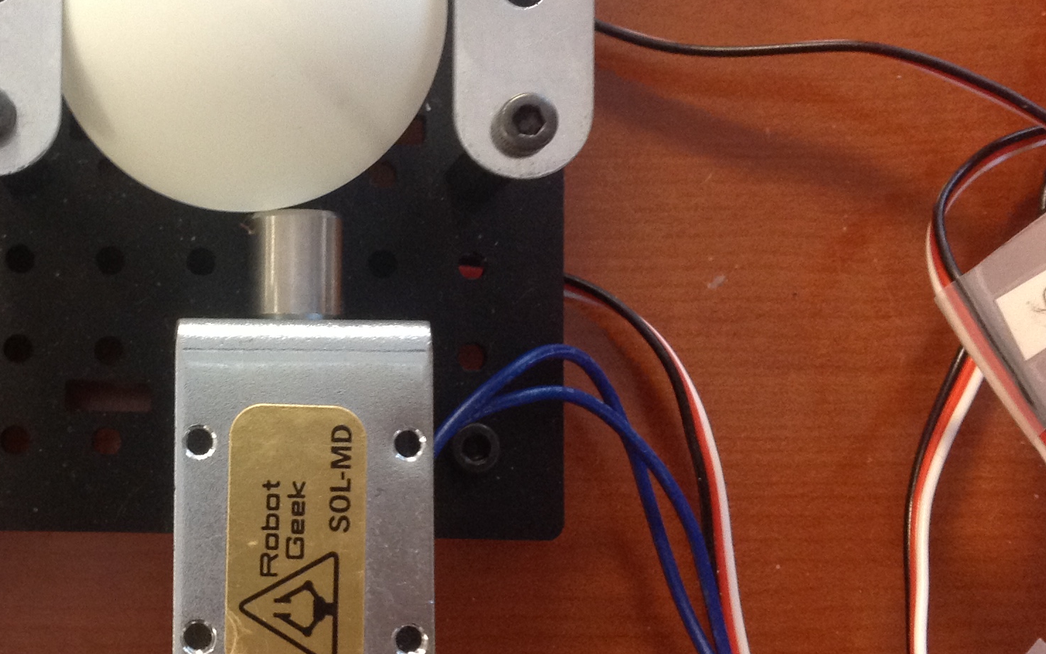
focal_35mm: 65
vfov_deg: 20.0
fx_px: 1853
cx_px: 199
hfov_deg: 30.7
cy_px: 326
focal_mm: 4.28
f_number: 2.4
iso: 160
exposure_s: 1/15
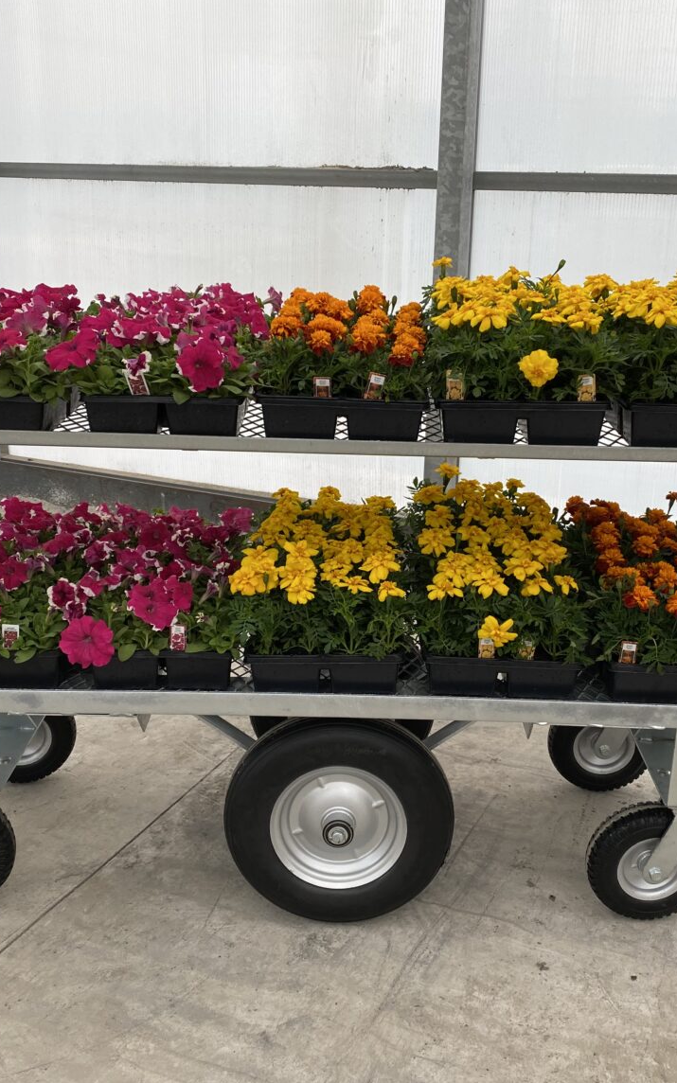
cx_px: 349
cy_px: 541
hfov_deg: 34.4
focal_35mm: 37
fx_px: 1092
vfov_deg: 52.7
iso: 32
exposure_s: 1/431
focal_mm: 4.25
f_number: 1.8
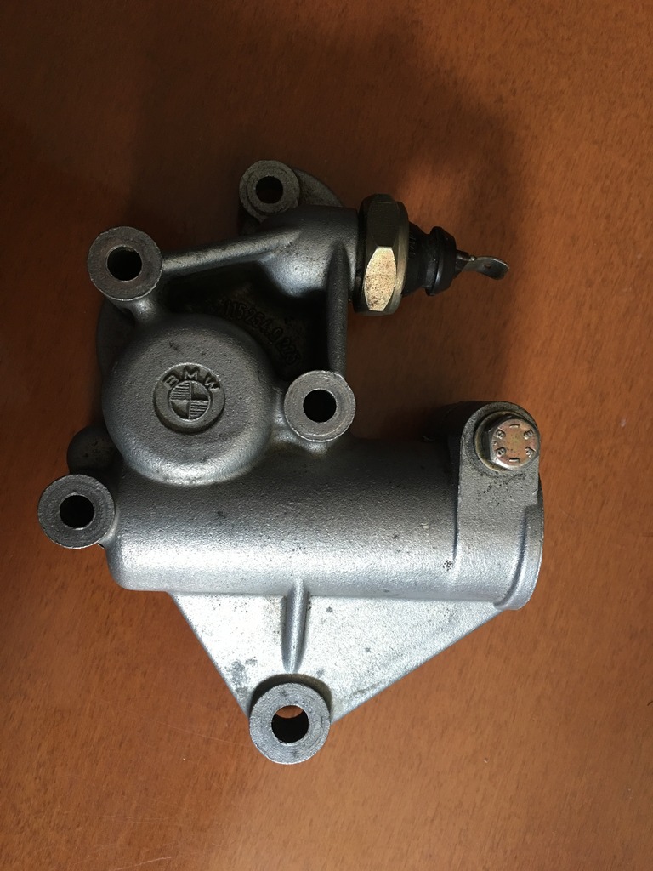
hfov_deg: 48.2
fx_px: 729
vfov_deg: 61.7
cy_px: 436
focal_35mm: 29
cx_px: 326
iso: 50
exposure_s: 1/15
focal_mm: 4.15
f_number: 2.2
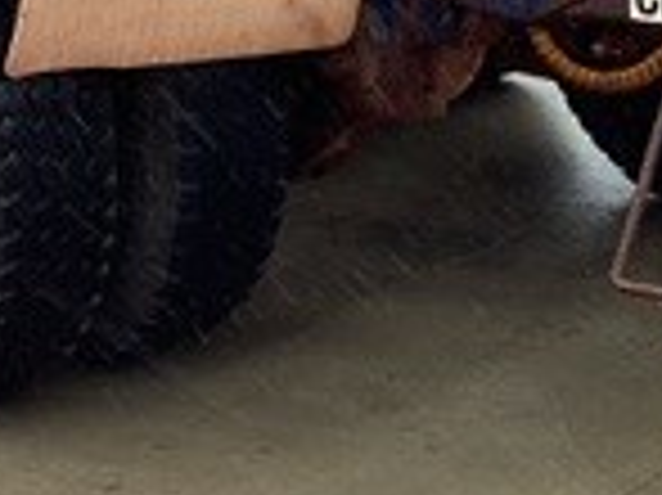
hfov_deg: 14.4
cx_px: 648
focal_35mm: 135
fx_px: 2580
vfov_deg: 11.0
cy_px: 140
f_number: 2.4
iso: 25
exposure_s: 1/316
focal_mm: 3.3
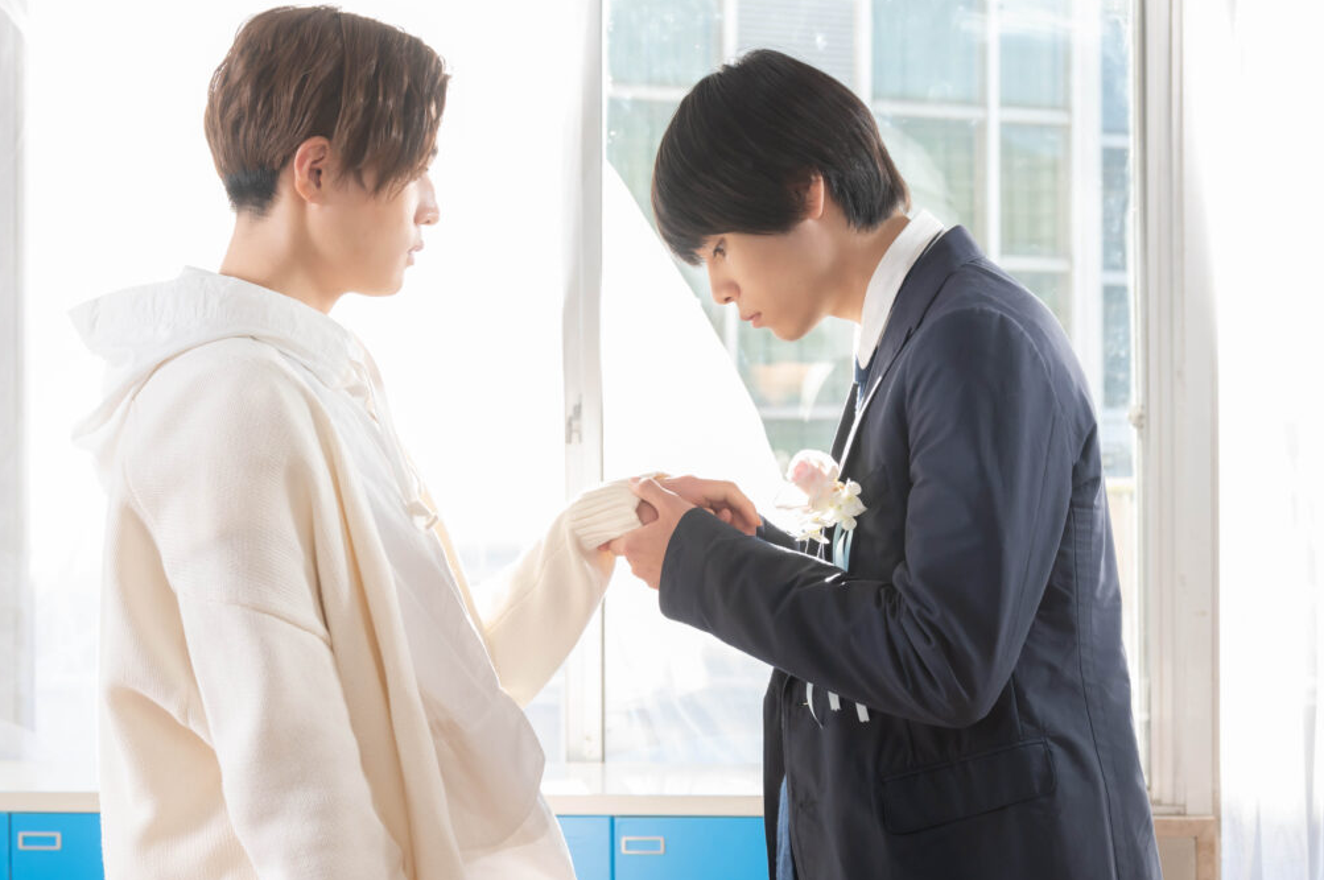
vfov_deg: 20.3
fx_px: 2462
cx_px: 618
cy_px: 433
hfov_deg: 30.1
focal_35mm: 67
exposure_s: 1/400
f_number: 6.3
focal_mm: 56
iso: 1250
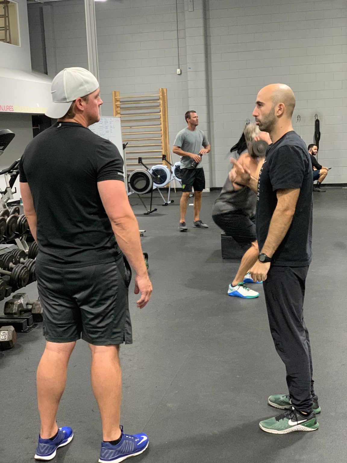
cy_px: 232
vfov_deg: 36.8
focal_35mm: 52
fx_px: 695
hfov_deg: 28.0
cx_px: 174
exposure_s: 1/60
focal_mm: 6
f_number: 2.4
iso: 400
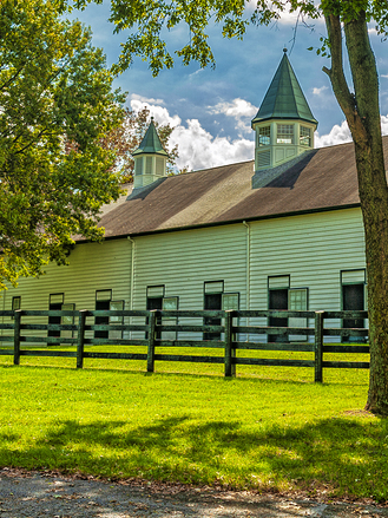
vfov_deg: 30.6
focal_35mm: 63
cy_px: 187
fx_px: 942
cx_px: 356
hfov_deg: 22.6
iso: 200
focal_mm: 32
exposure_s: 1/320
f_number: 9
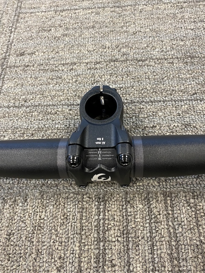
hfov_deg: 53.1
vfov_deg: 67.3
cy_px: 136
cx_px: 102
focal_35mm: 26
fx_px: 205
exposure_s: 1/60
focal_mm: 4.25
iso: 320
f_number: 1.8
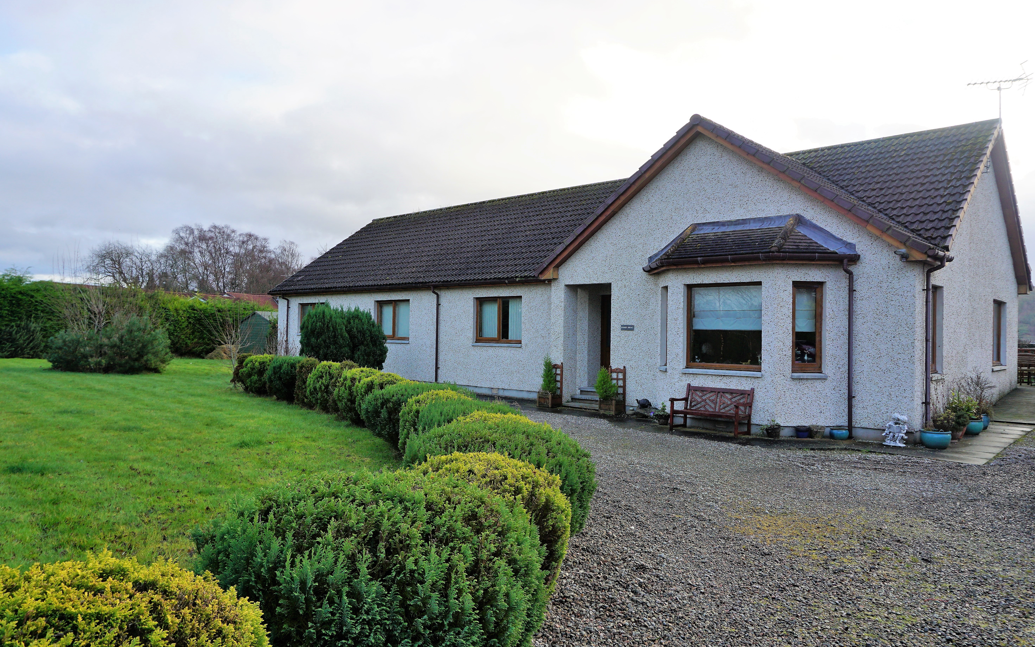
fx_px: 705
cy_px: 328
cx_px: 520
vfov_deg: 49.3
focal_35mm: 25
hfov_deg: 72.5
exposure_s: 1/80
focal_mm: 16
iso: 100
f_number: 7.1
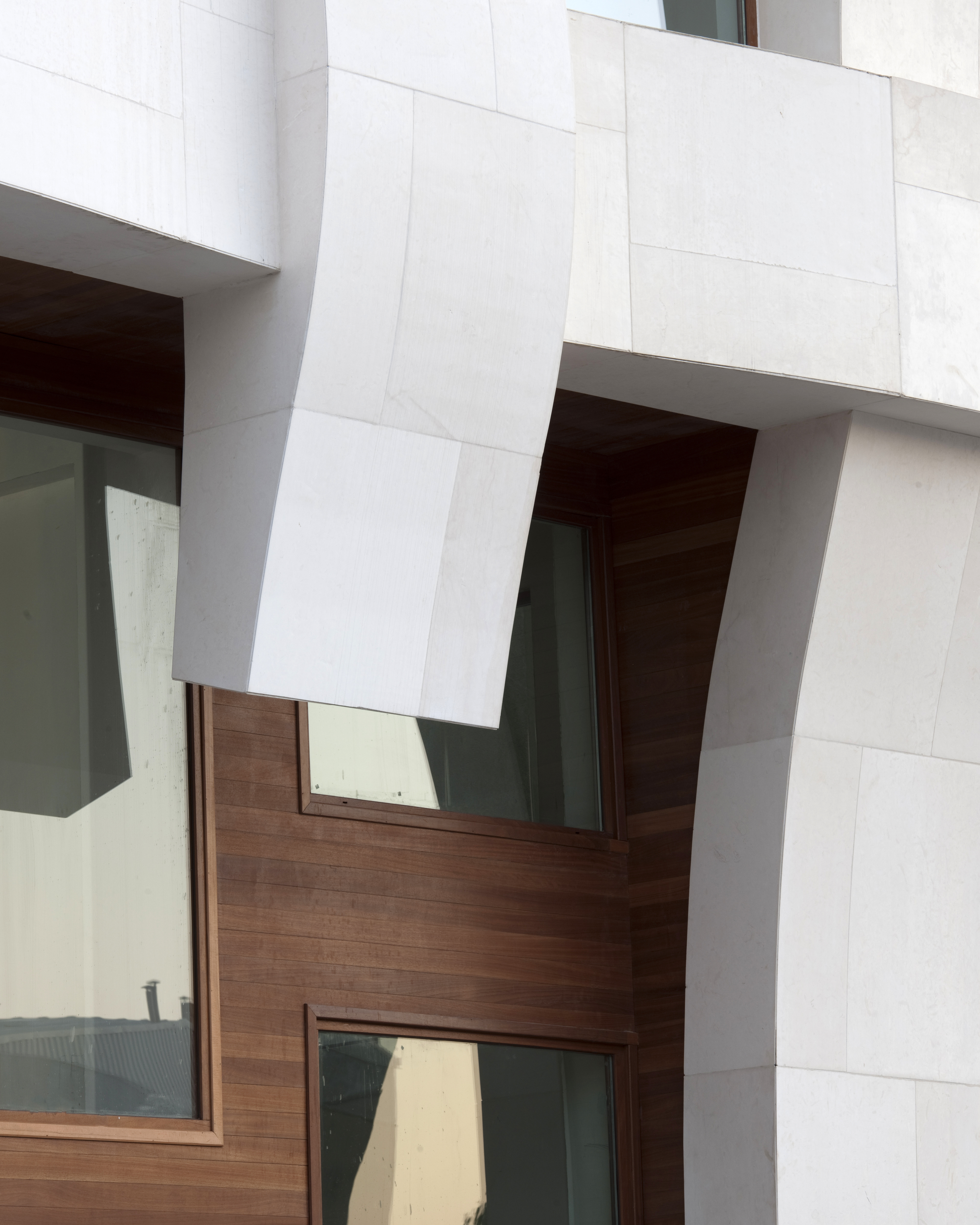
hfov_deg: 11.0
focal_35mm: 141
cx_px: 490
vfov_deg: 13.7
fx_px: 5112
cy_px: 530
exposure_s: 2.5
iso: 100
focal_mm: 125
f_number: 14
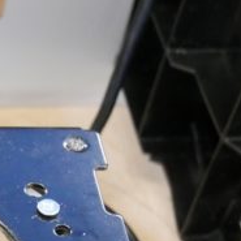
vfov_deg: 13.5
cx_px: -92
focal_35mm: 126
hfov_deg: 13.3
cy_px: 281
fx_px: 992
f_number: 4
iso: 3200
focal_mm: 21
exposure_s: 1/60
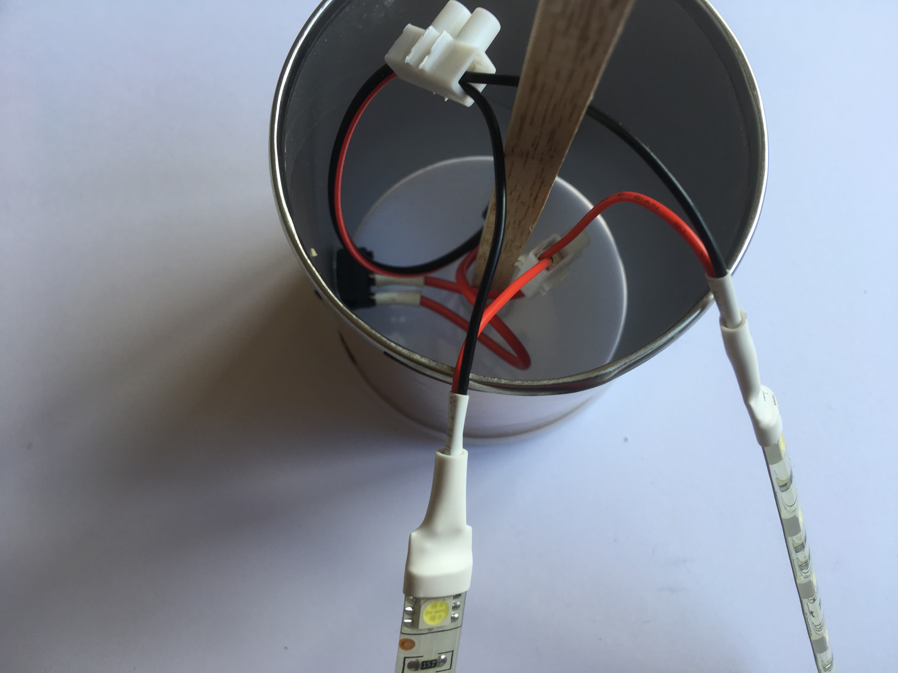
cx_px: 449
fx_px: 752
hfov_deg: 61.7
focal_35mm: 29
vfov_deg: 48.2
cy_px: 336
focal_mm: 4.15
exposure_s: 1/100
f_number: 2.2
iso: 25
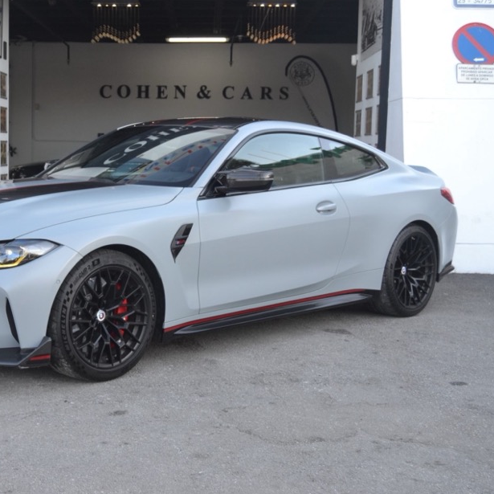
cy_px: 247
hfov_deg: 31.2
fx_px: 872
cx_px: 137
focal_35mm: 54
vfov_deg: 31.6
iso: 400
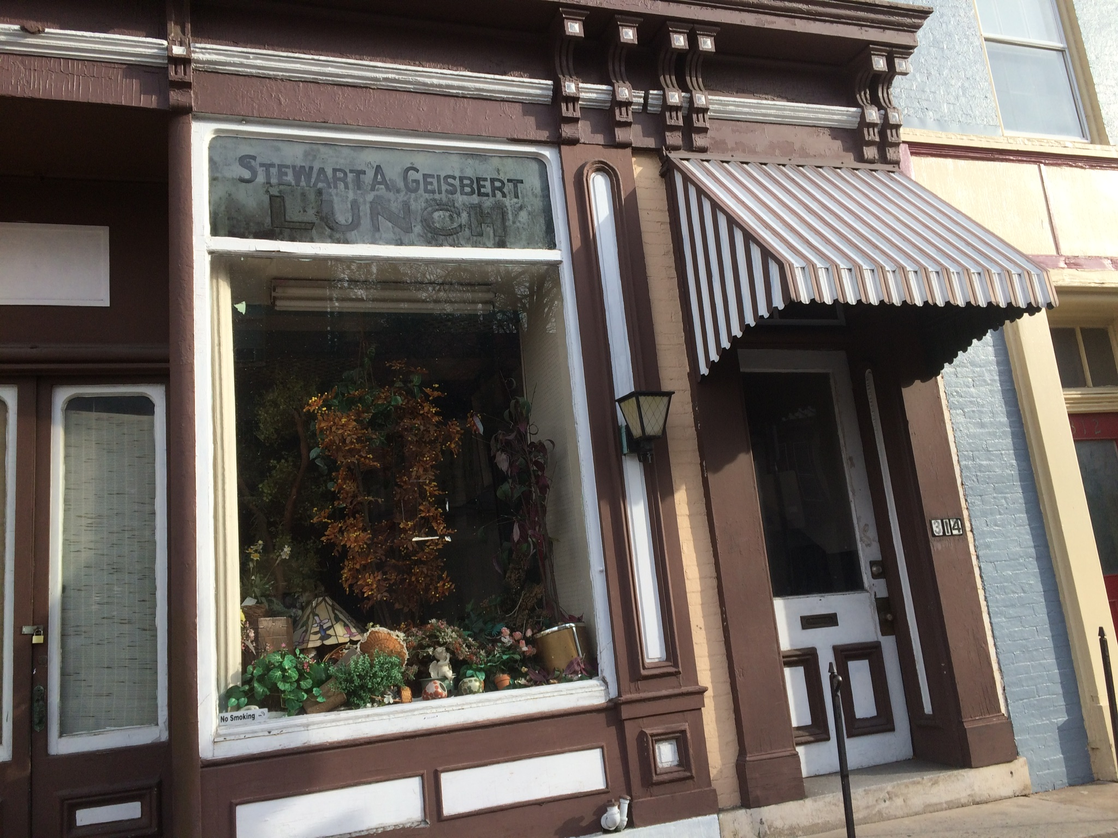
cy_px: 419
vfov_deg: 48.2
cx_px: 559
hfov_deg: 61.7
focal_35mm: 29
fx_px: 937
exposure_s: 1/586
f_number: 2.2
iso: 32
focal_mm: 4.15
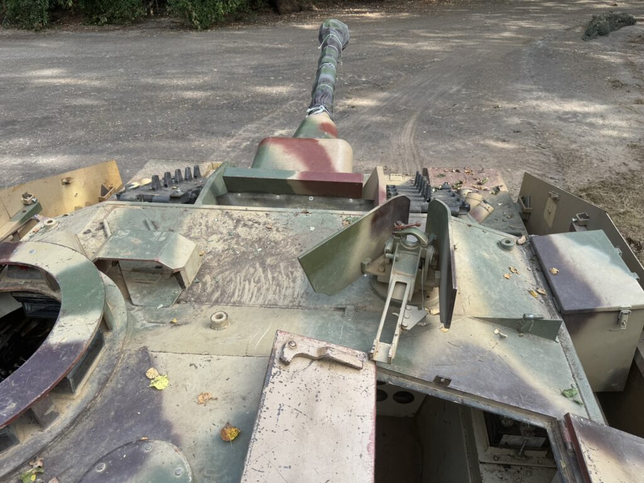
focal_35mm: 24
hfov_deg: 71.6
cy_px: 242
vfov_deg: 56.8
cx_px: 322
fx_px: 446
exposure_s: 1/773
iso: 80
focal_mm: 6.76
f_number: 1.78
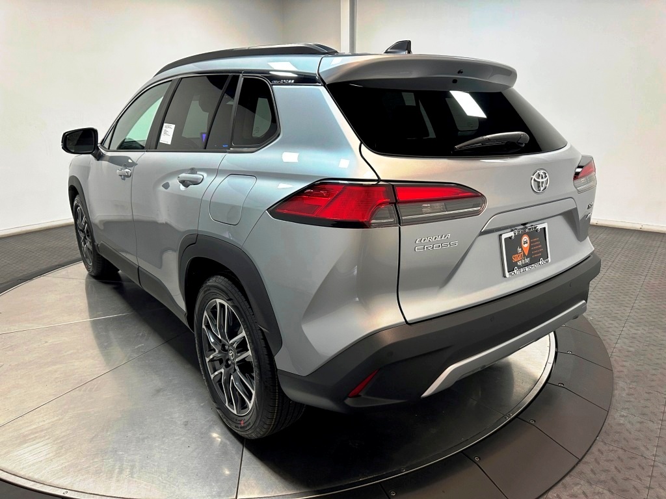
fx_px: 462
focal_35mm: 24
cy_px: 250
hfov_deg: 71.6
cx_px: 333
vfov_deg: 56.8
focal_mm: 6.86
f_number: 1.78
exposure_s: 1/60
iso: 250
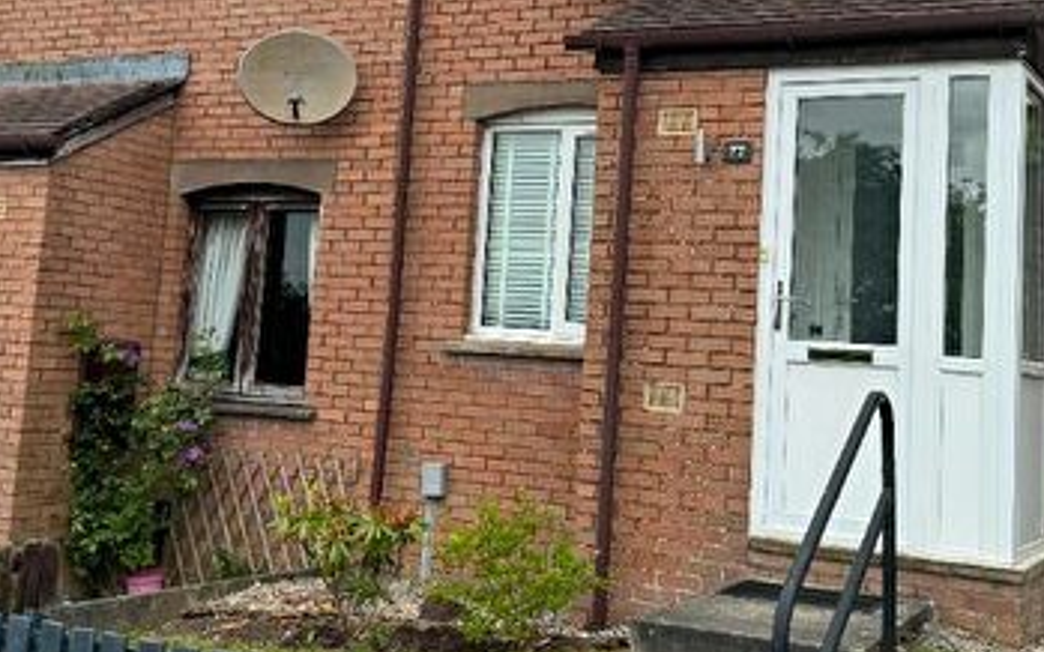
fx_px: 1451
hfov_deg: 39.5
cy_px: 154
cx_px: 589
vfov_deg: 25.0
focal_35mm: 51
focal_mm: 6.76
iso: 80
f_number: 1.78
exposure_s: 1/1524
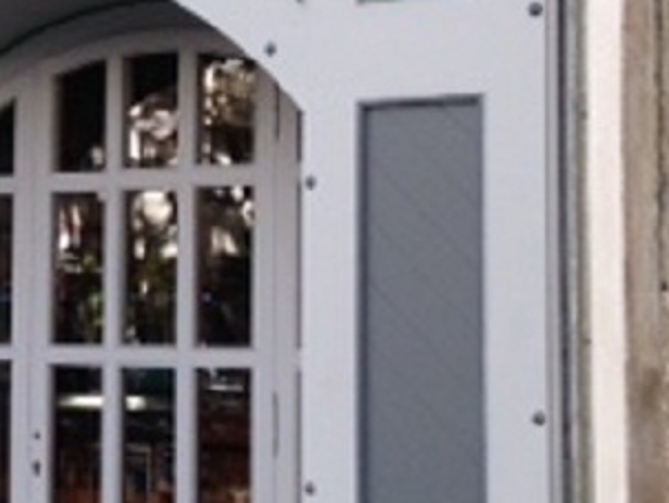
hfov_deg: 14.6
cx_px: -106
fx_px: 2534
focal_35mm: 131
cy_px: 106
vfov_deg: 11.3
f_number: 2.4
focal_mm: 4.12
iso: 50
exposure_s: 1/120
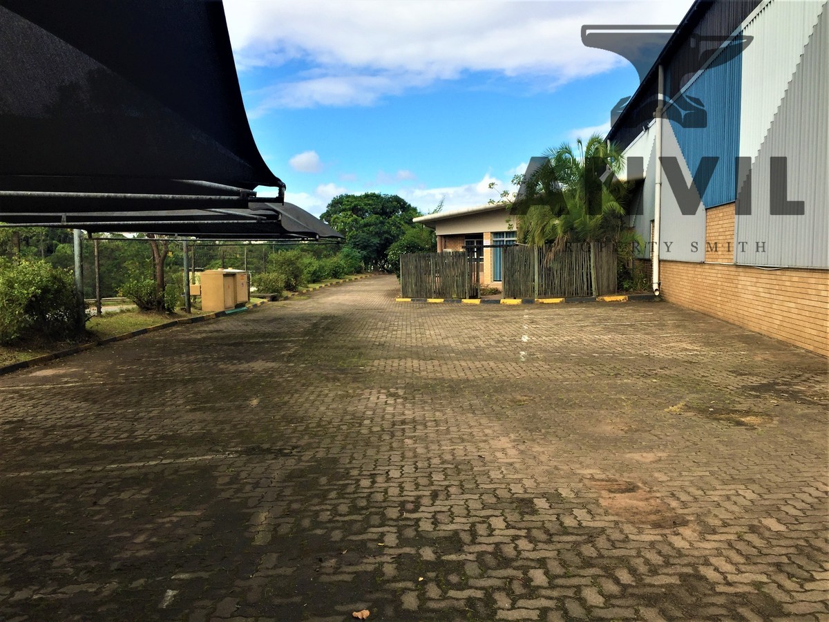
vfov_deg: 48.2
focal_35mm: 29
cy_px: 311
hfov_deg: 61.7
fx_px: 695
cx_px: 414
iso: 32
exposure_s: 1/1319
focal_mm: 4.15
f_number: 2.2
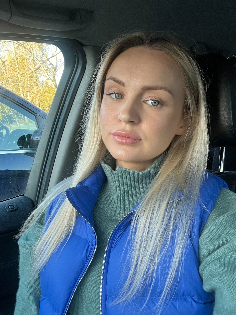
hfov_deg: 46.8
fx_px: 273
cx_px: 118
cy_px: 158
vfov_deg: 60.0
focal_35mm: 30
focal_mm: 2.71
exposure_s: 1/92
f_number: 2.2
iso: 100
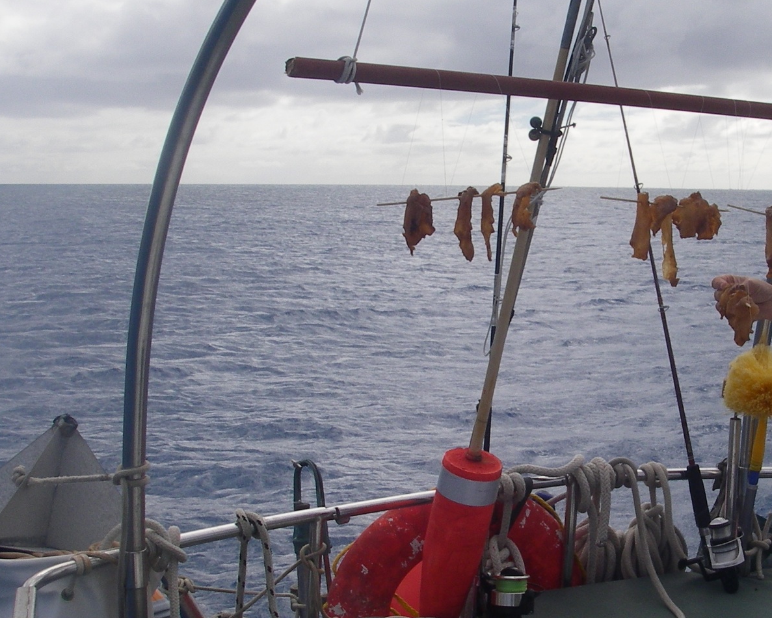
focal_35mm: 64
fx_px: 1463
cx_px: 598
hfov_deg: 29.0
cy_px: 369
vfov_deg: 23.8
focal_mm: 6.3
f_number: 6.6
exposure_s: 1/400
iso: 80
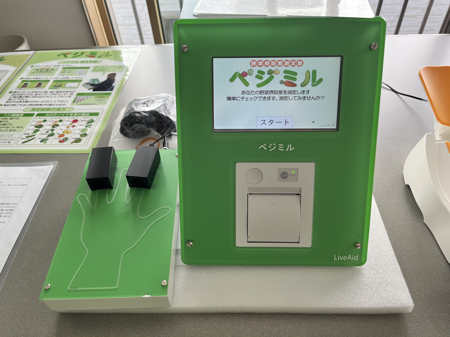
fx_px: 338
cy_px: 168
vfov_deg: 53.1
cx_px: 225
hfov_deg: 67.3
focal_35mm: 26
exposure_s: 1/122
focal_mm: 5.1
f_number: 1.6
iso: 40
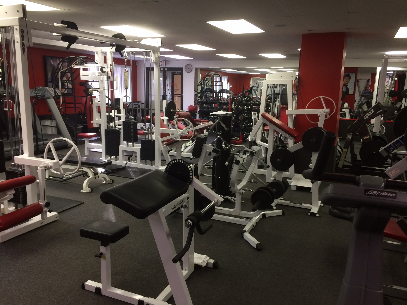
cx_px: 204
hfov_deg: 61.7
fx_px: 341
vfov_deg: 48.2
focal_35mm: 29
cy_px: 152
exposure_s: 1/30
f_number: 2.2
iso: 100
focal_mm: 4.15
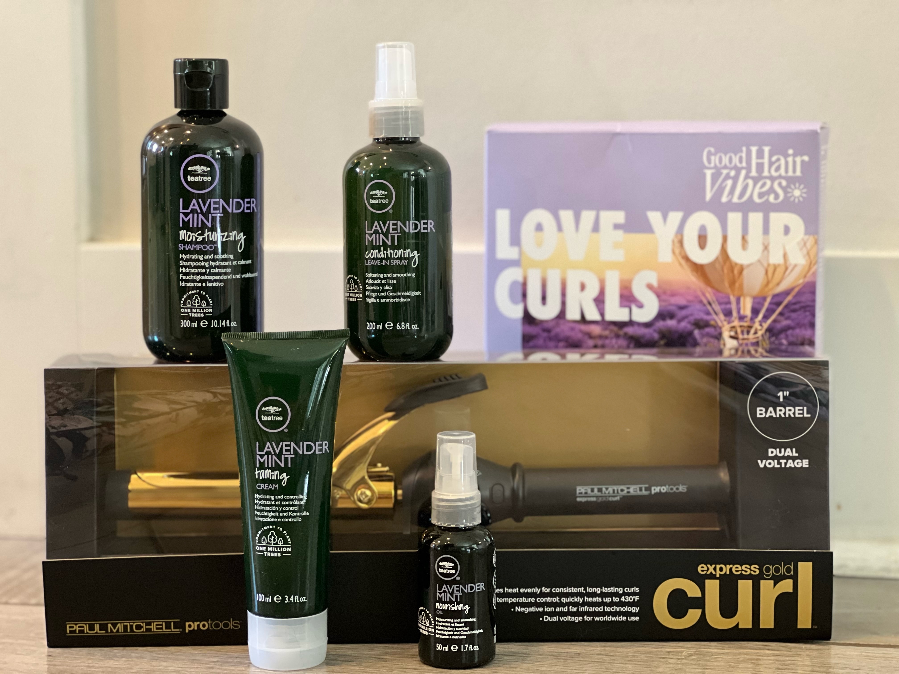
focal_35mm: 77
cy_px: 337
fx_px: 2000
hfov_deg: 25.3
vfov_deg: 19.1
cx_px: 450
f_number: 2.8
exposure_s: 1/20
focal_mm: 9
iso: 400
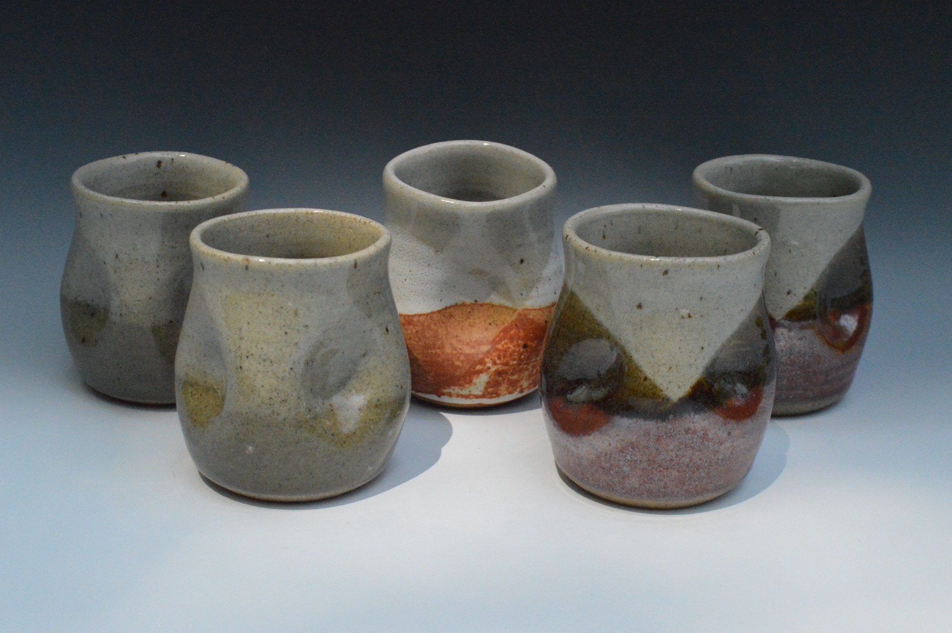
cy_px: 316
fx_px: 1321
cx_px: 482
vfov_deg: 27.0
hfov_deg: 39.6
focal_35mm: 50
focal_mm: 32
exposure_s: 1/4000
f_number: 10
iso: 6400
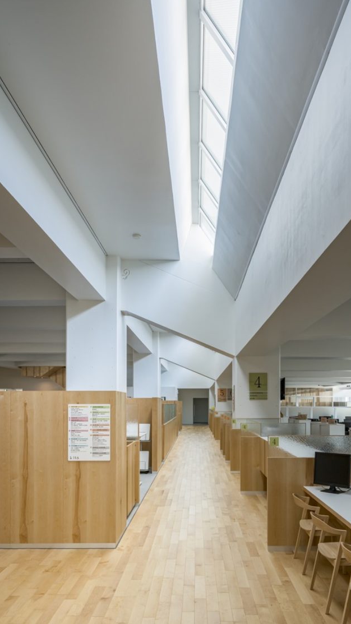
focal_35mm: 26
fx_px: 430
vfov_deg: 71.9
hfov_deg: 44.3
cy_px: 302
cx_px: 196
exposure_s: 1/50
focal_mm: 24
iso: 400
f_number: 22
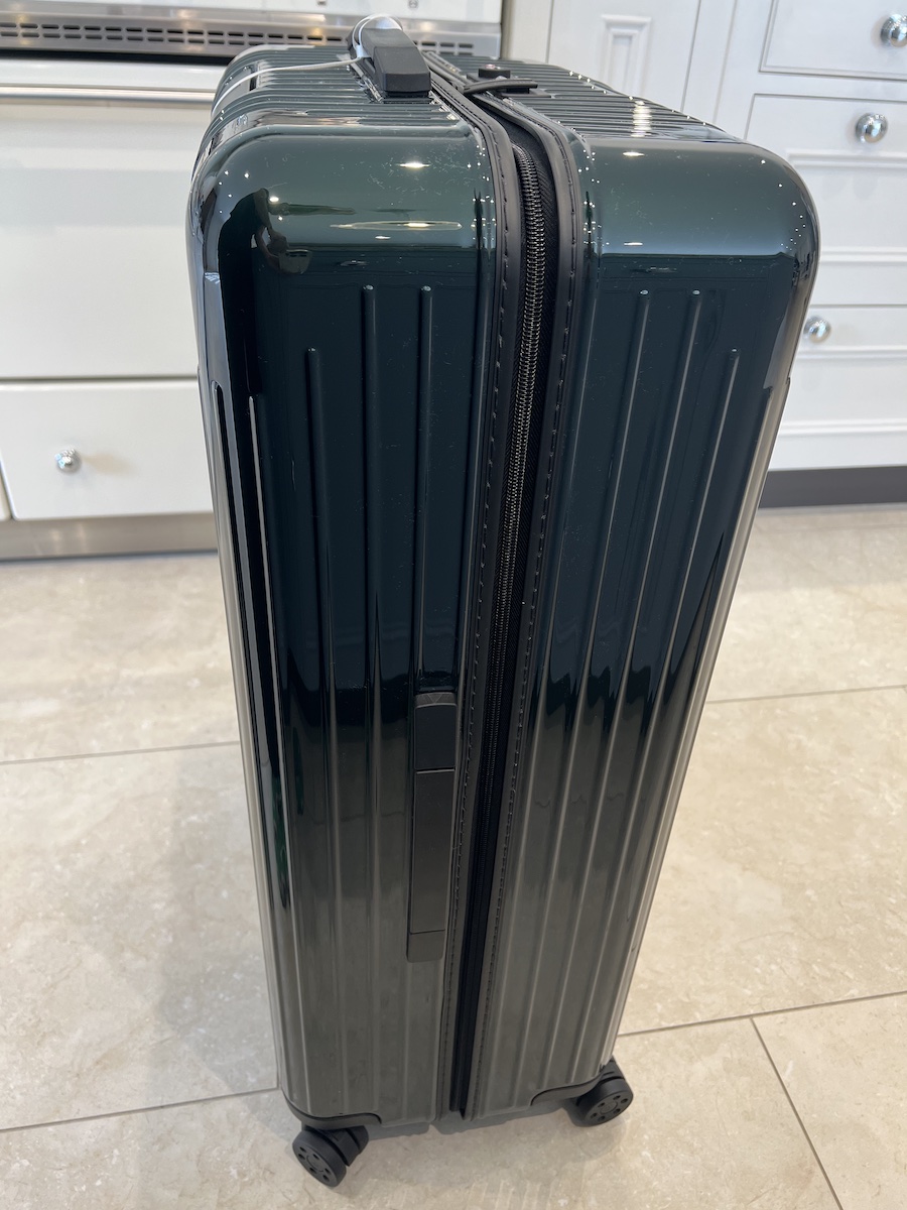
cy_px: 605
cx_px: 454
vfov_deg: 67.3
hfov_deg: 53.1
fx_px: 908
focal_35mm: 26
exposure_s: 1/100
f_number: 1.5
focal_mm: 5.7
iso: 100
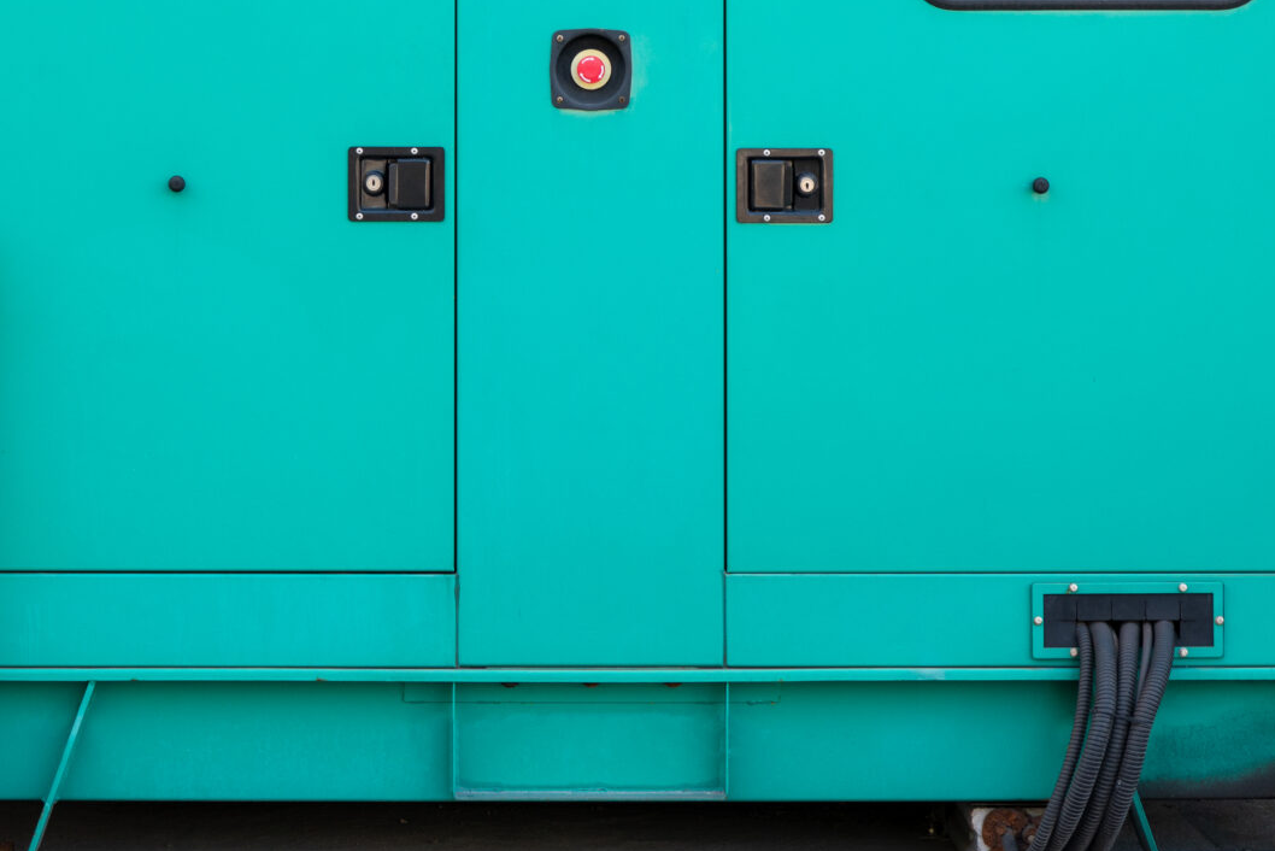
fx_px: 4286
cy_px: -35
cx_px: 463
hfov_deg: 16.9
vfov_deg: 11.2
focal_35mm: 121
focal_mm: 50
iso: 200
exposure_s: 1/125
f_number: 5.6
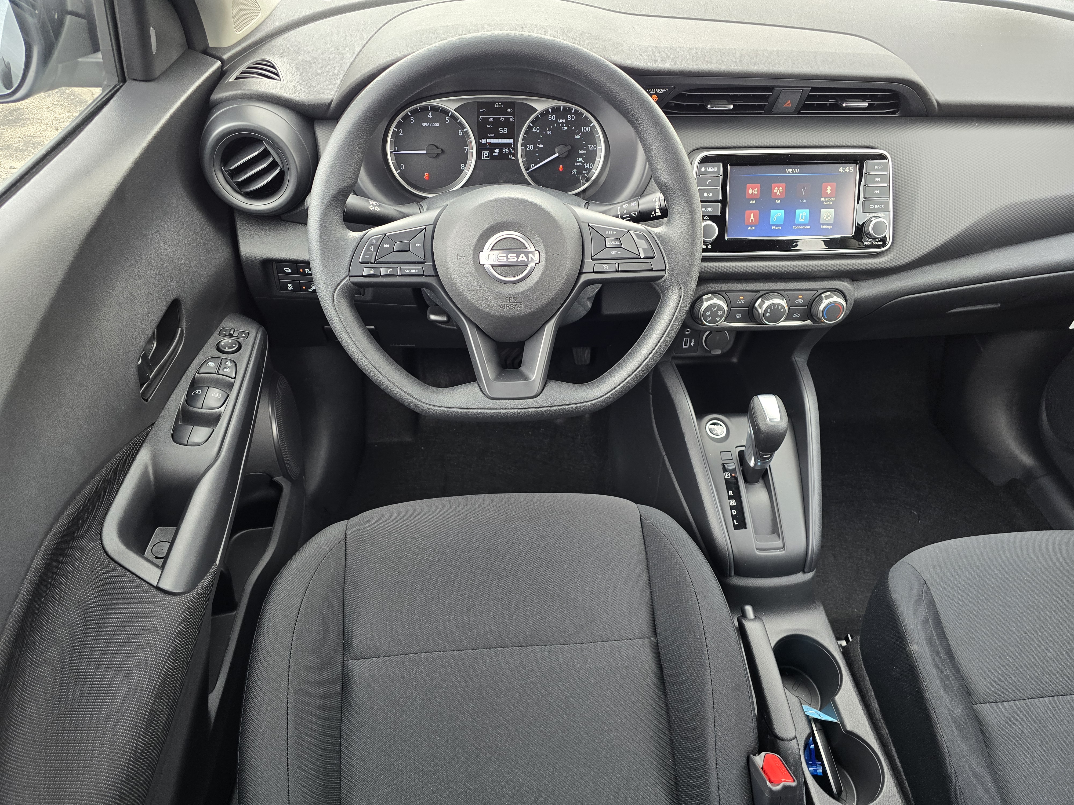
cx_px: 537
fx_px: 714
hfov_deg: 73.9
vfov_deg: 58.9
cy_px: 402
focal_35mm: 23
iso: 160
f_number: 1.7
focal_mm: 6.3
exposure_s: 1/180
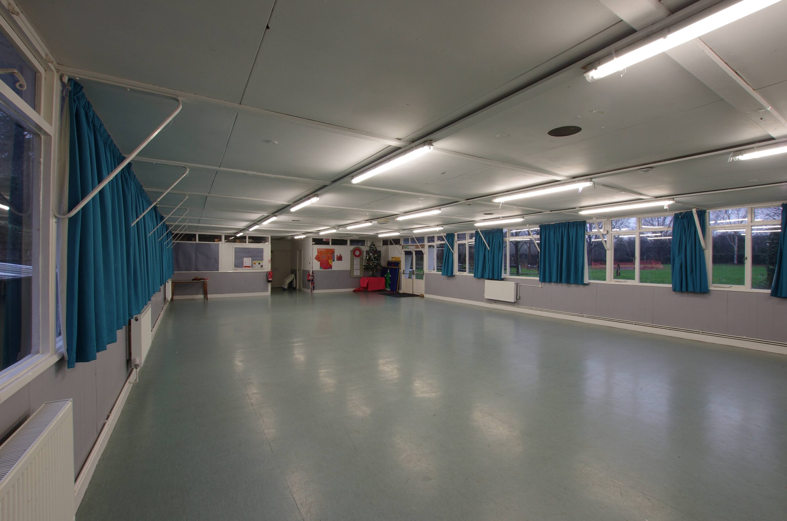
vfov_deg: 77.1
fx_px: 327
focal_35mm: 15
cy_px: 260
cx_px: 394
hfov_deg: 100.5
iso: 200
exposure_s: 1/2.5
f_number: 9
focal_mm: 10
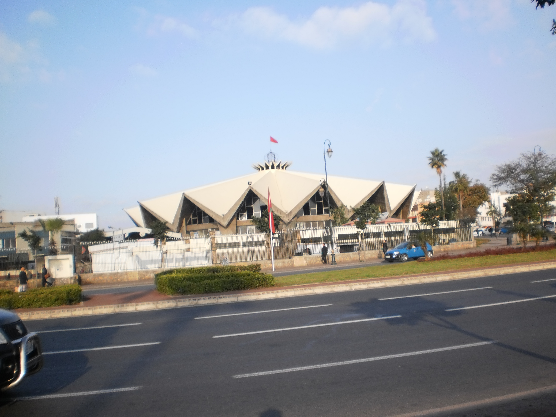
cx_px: 278
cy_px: 208
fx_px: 578
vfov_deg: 39.7
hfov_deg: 51.4
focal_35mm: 36
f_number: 3.1
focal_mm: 6.3
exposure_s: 1/800
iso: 100
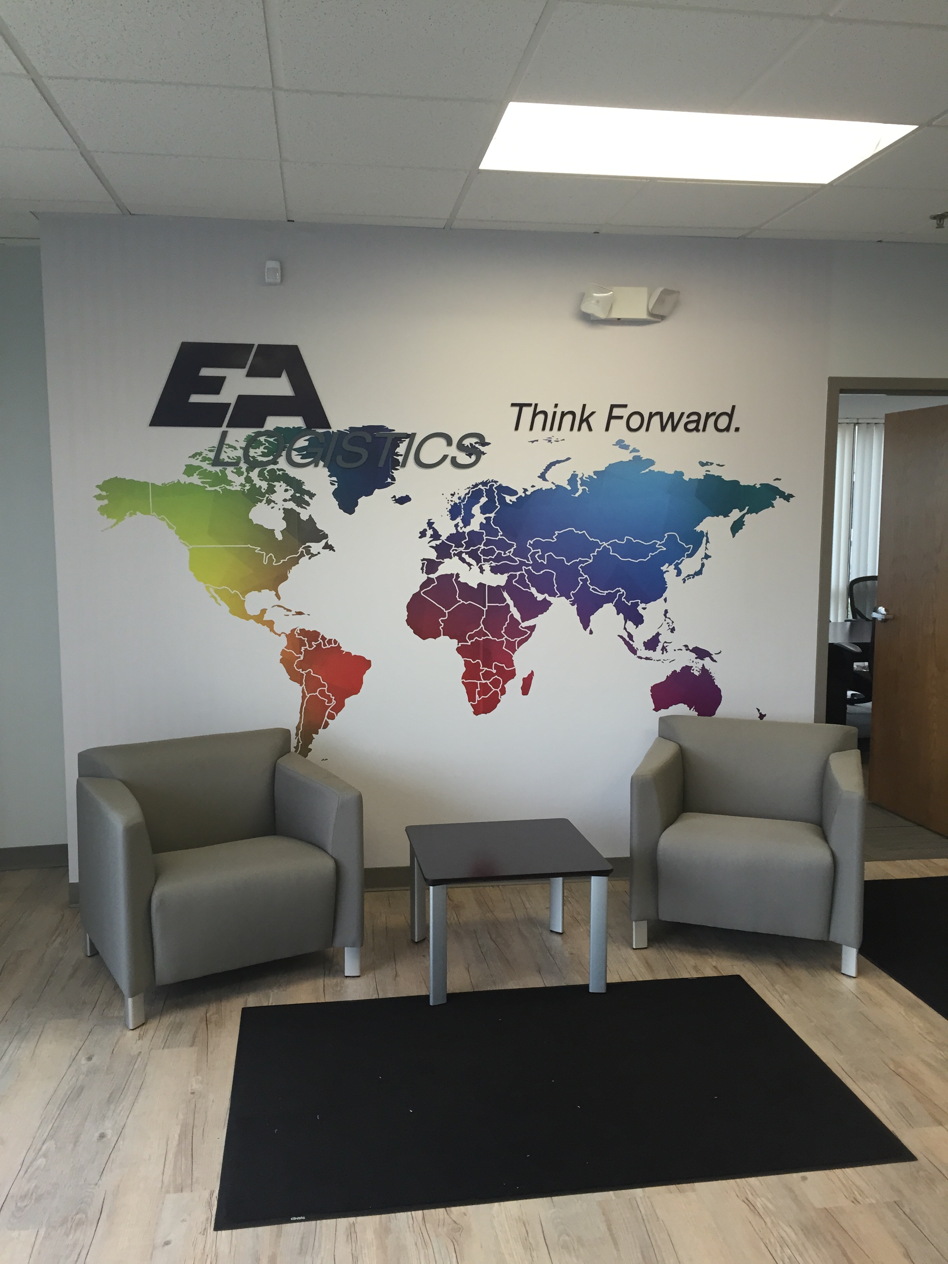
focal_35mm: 29
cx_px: 474
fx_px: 1059
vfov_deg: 61.7
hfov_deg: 48.2
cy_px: 632
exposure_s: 1/30
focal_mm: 4.15
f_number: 2.2
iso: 40
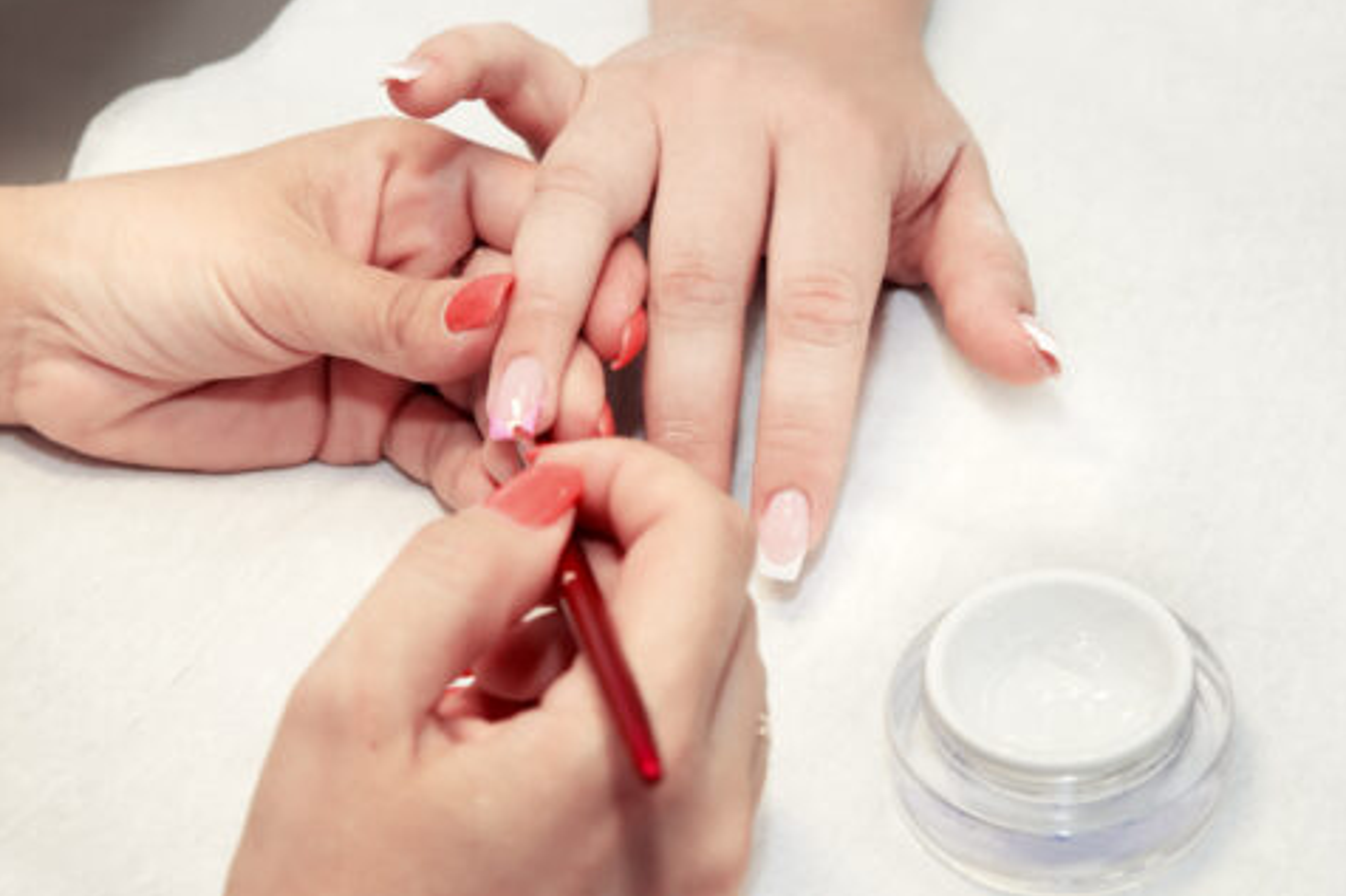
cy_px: 479
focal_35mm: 82
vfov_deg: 16.6
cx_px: 681
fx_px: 3065
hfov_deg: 24.8
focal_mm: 75
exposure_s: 1/80
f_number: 8
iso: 400
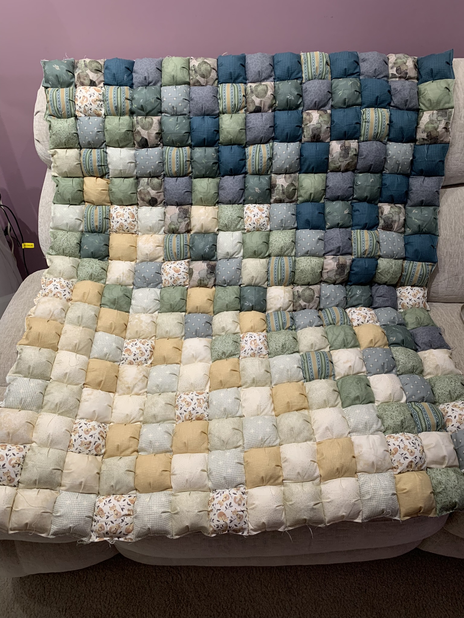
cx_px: 232
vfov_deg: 67.3
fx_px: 465
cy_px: 309
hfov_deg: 53.1
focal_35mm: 26
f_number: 1.8
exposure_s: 1/60
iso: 125
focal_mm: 4.25
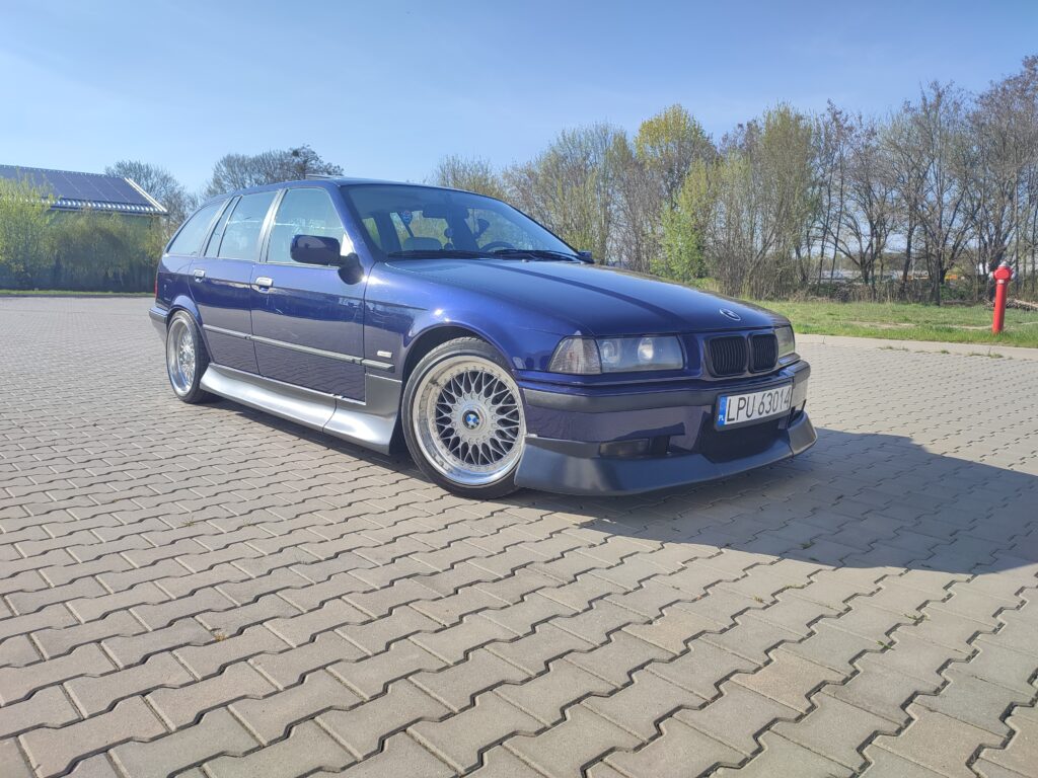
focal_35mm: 25
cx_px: 519
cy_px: 389
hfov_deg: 69.4
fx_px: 750
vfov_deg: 54.9
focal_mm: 6.04
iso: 50
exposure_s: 1/680
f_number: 1.9
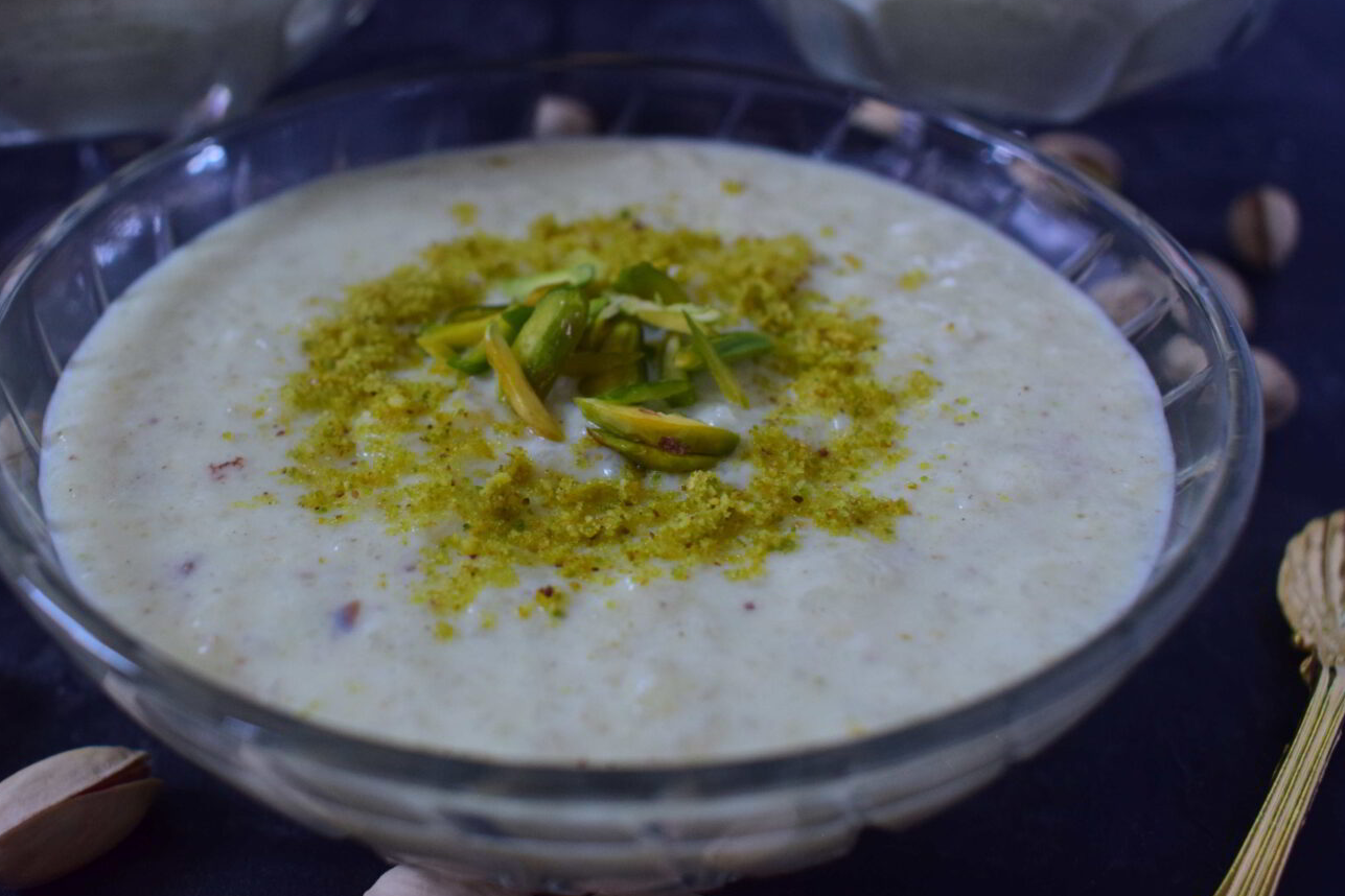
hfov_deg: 50.9
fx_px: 1405
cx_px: 553
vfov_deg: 35.4
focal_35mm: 38
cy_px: 402
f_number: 5
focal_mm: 21
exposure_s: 1/6
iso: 800
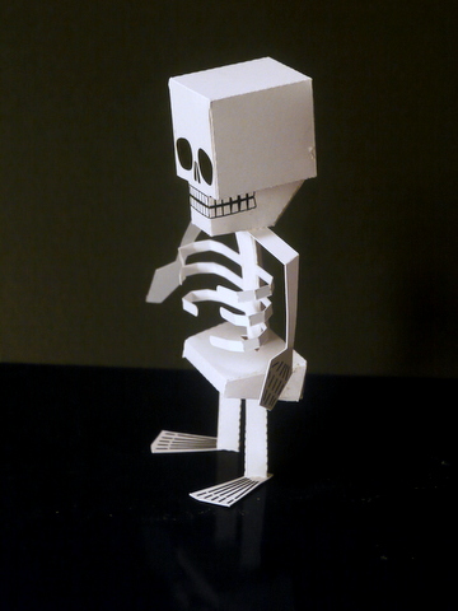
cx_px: 229
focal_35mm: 82
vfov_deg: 23.8
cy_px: 306
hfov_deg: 18.0
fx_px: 1447
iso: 800
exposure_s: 1/40
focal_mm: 41
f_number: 5.3
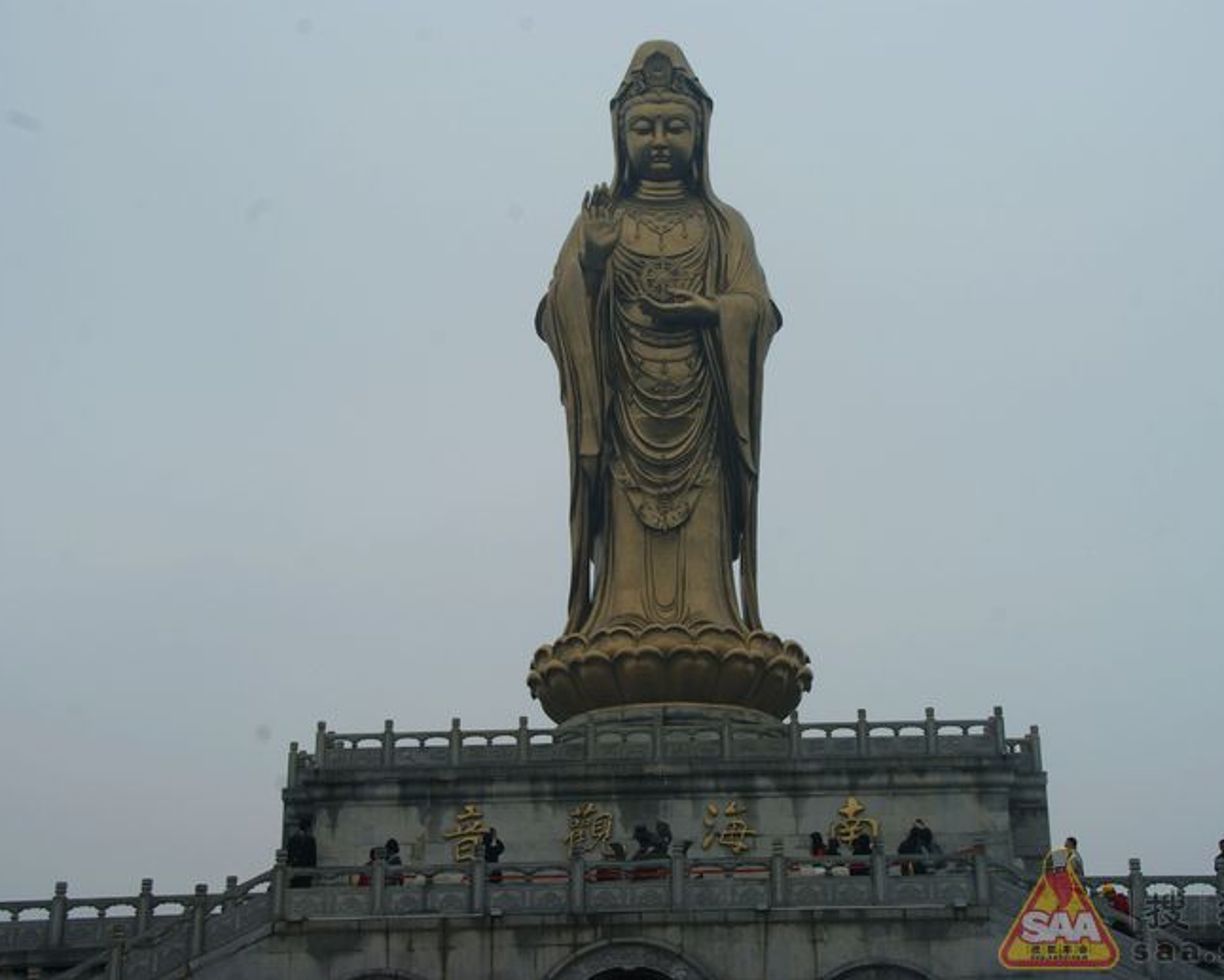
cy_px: 489
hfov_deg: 36.6
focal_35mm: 51
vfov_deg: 29.7
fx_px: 1848
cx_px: 684
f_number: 13
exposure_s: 1/100
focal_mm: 30
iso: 100
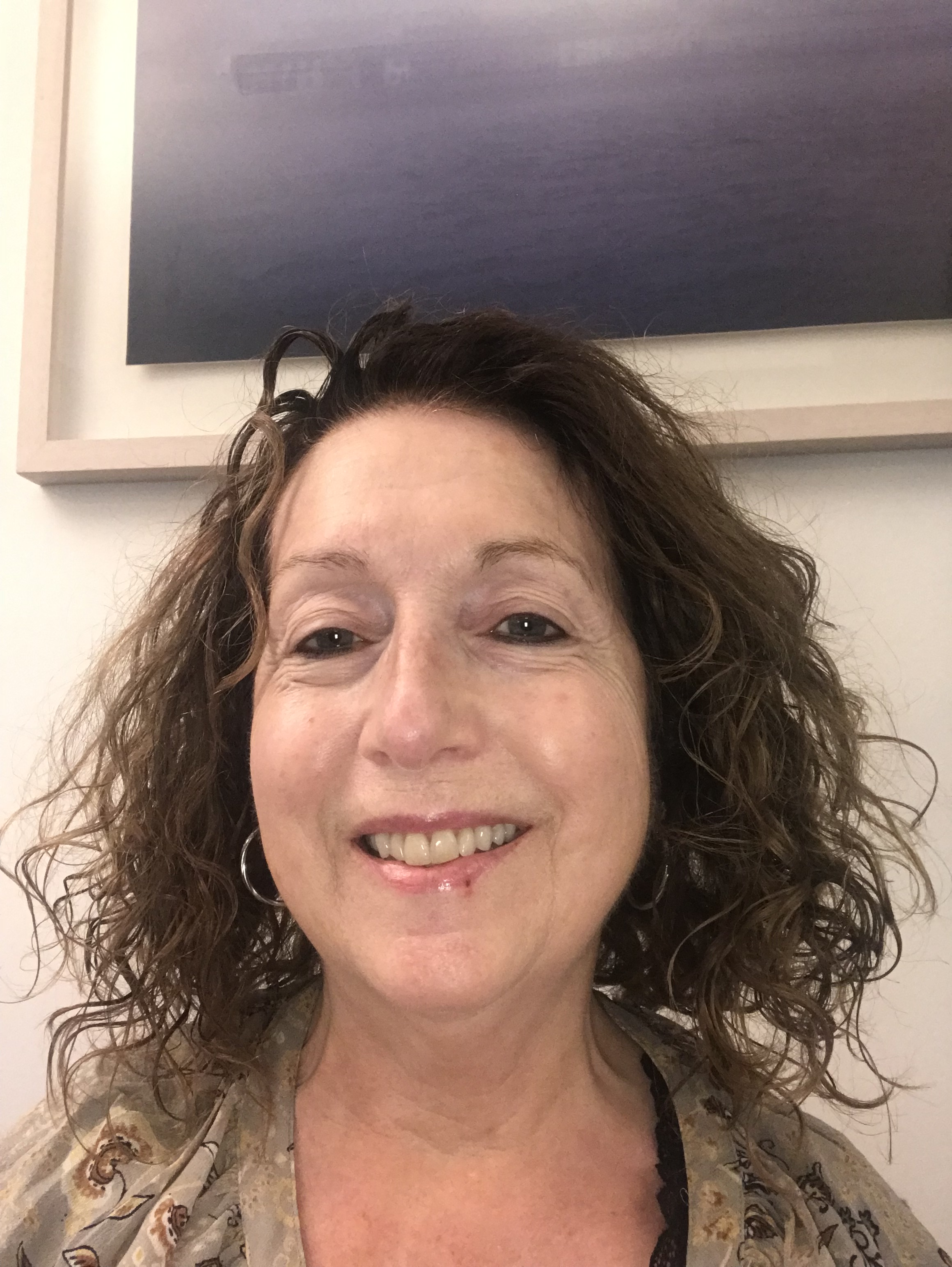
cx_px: 476
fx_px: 1172
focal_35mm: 32
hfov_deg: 44.2
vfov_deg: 56.8
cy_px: 634
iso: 125
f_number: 2.2
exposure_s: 1/20
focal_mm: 2.87
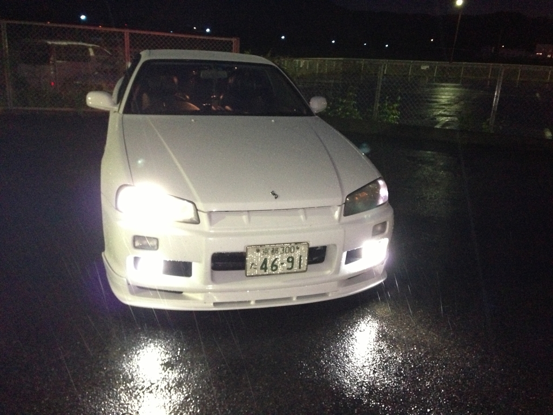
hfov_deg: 55.4
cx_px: 276
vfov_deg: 42.9
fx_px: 527
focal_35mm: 33
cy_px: 208
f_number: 2.4
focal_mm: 4.13
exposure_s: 1/16
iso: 800
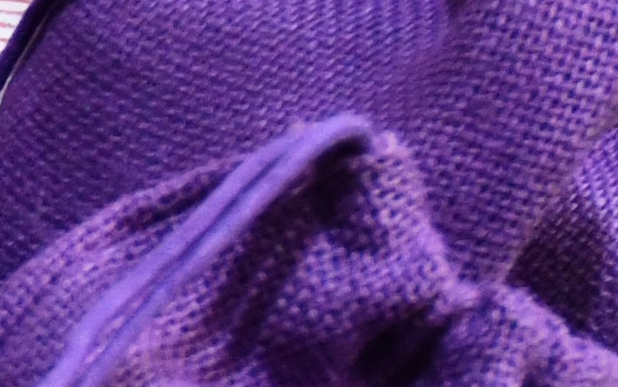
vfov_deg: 4.6
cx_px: -1171
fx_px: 4785
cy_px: 685
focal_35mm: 284
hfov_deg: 6.7
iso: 1800
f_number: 3.8
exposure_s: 1/125
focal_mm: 24
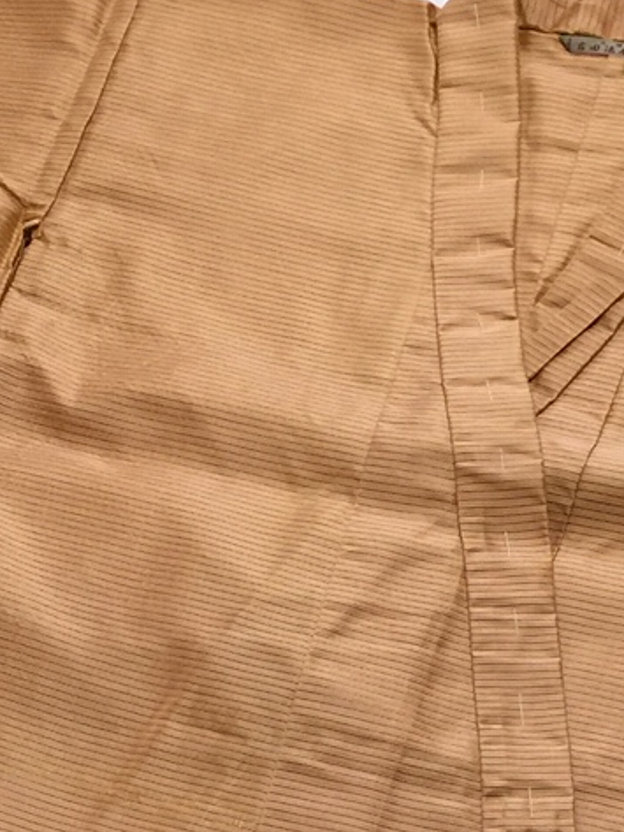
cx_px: 111
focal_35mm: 100
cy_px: 1173
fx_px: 2402
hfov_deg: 14.7
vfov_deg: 17.9
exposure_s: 1/30
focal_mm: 4.15
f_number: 2.2
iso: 32
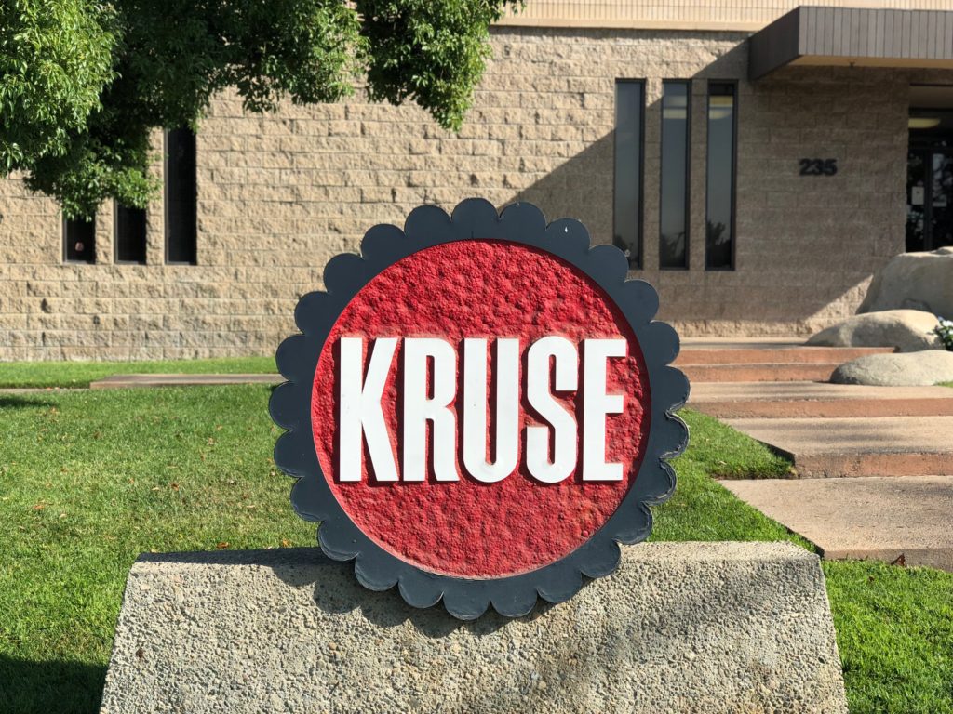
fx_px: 1432
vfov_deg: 28.0
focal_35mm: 52
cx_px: 476
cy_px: 357
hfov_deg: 36.8
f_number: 2.4
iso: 16
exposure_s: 1/695
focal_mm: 6
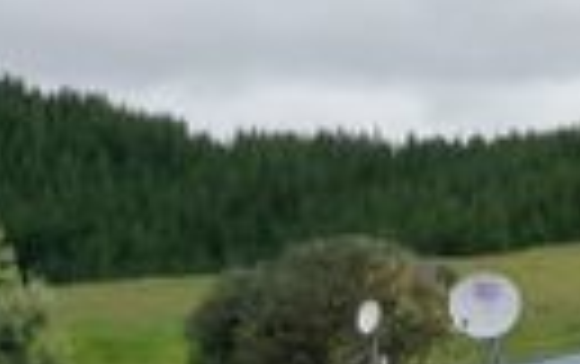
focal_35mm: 127
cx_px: 1048
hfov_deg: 14.4
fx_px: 2010
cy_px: 409
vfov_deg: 10.2
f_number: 8
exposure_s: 1/120
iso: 100
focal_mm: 10.26
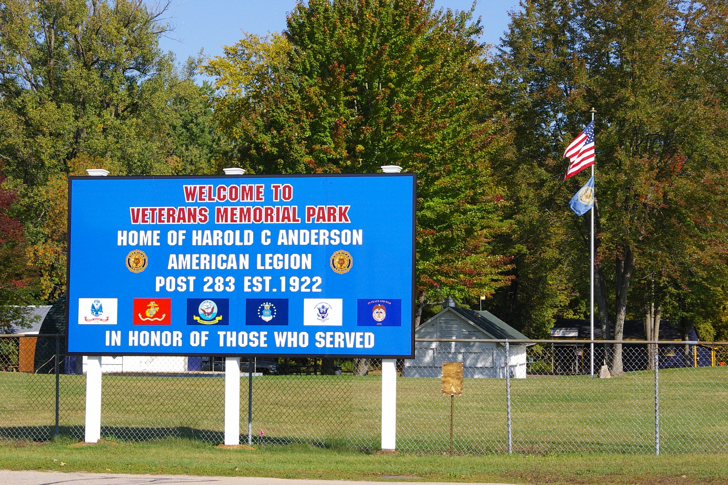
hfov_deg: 21.6
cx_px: 364
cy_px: 242
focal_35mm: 94
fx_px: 1911
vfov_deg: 14.5
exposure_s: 1/500
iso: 800
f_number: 16
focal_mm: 63
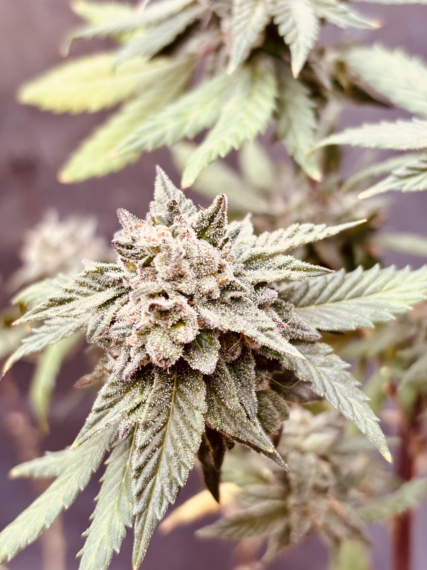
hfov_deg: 28.0
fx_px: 855
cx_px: 214
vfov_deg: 36.8
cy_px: 285
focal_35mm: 52
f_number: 1.6
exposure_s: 1/662
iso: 32
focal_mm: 5.96
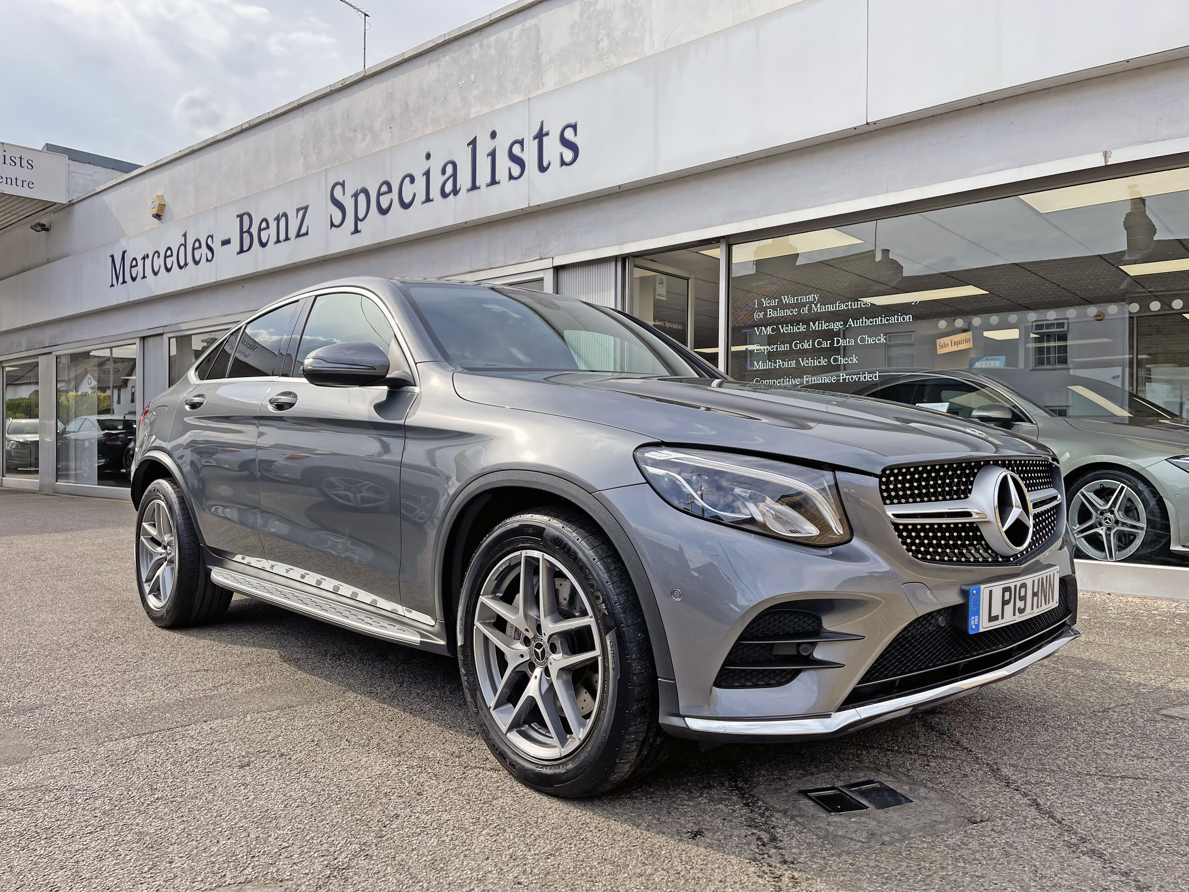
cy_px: 446
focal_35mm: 26
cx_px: 594
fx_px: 893
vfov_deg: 53.1
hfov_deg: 67.3
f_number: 1.6
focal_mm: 5.1
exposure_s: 1/2288
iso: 32
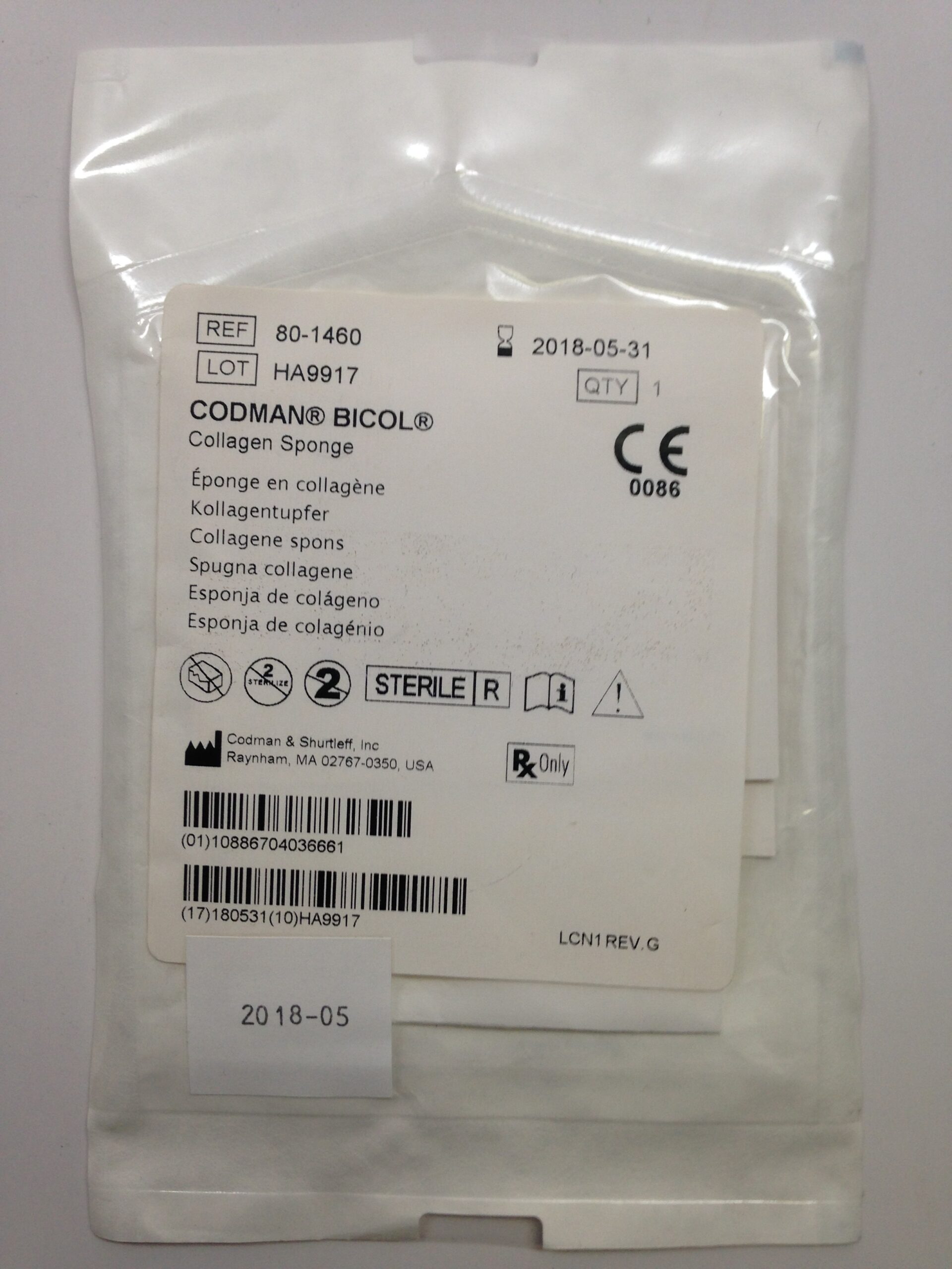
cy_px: 634
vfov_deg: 55.4
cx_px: 476
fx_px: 1210
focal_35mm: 33
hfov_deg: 42.9
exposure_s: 1/60
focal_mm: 4.12
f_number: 2.4
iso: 50
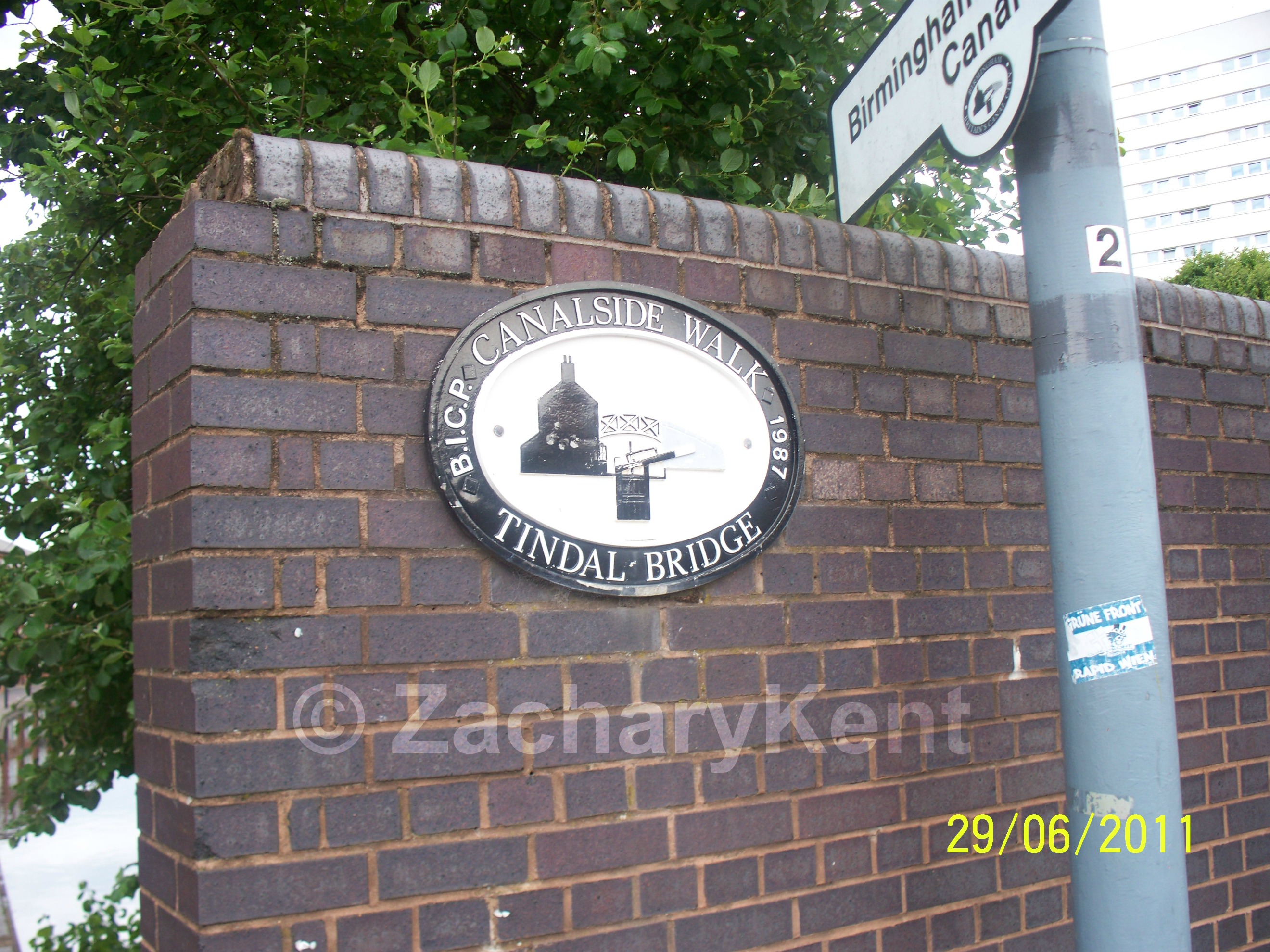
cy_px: 476
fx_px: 1321
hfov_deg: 51.4
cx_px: 635
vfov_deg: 39.7
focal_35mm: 36
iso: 64
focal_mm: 7.54
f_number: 2.8
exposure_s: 1/160
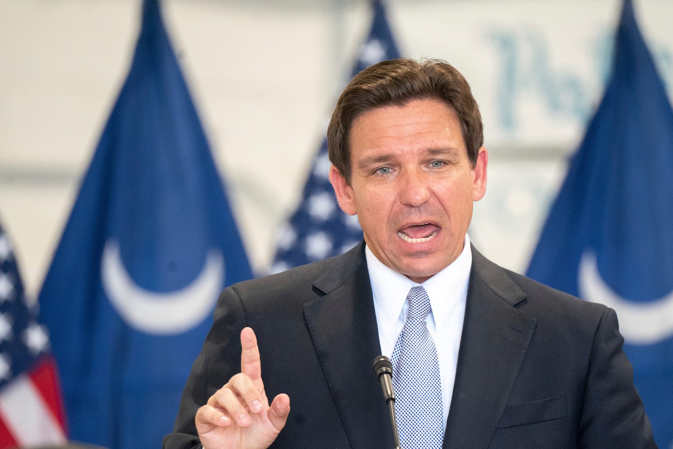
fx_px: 10674
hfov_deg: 3.6
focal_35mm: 571
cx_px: 336
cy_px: 224
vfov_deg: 2.4
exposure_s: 1/400
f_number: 6.3
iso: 10000
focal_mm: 571
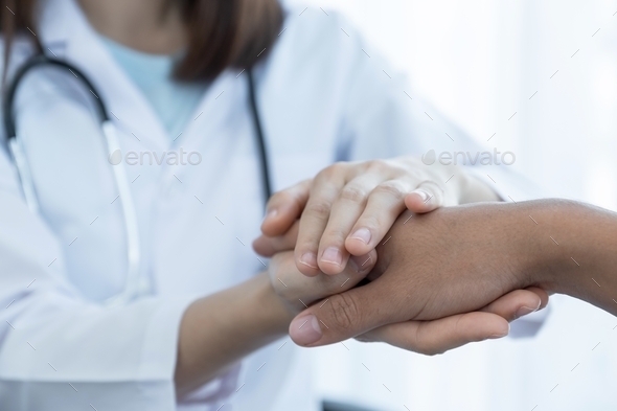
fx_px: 1422
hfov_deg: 24.5
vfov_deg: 16.4
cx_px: 308
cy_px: 206
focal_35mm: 83
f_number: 3.6
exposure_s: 1/200
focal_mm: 55
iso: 500
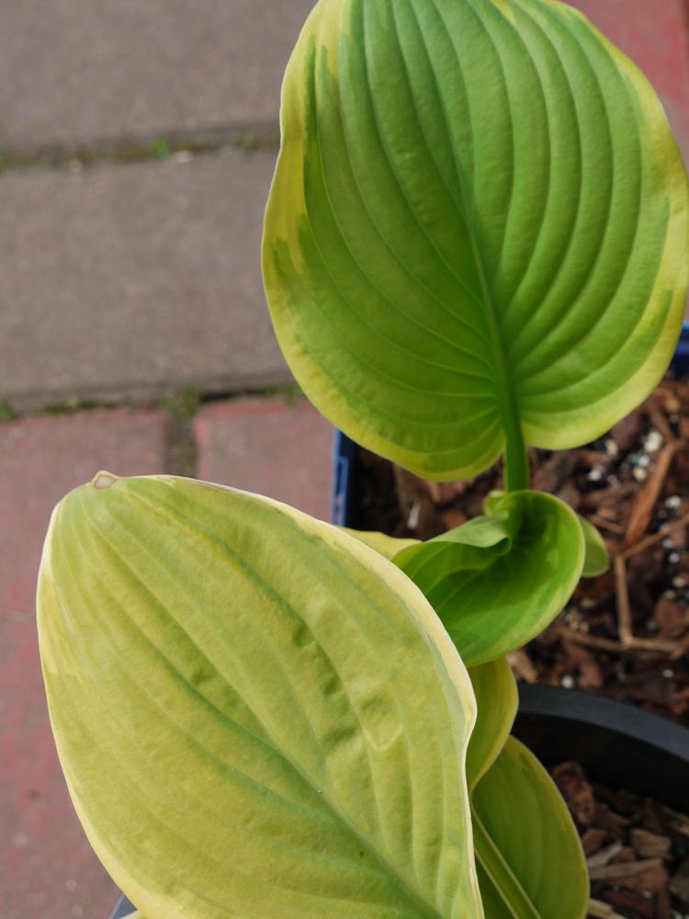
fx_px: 2070
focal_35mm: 78
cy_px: 460
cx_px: 344
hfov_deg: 18.9
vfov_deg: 25.0
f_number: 7.1
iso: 200
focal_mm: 39
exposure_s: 1/320
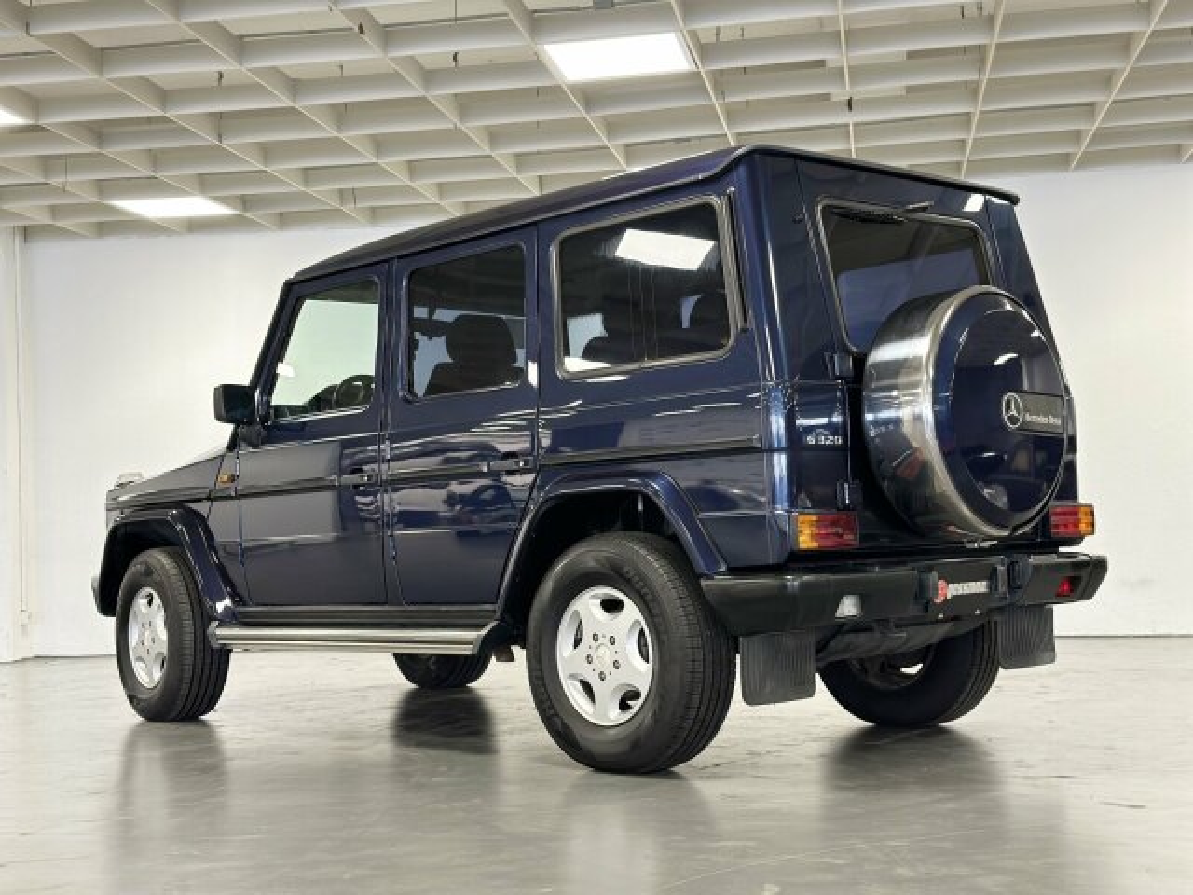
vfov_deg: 30.3
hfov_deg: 39.7
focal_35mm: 48
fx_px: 1654
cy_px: 448
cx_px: 596
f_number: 1.78
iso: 250
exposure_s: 1/60
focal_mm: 6.86
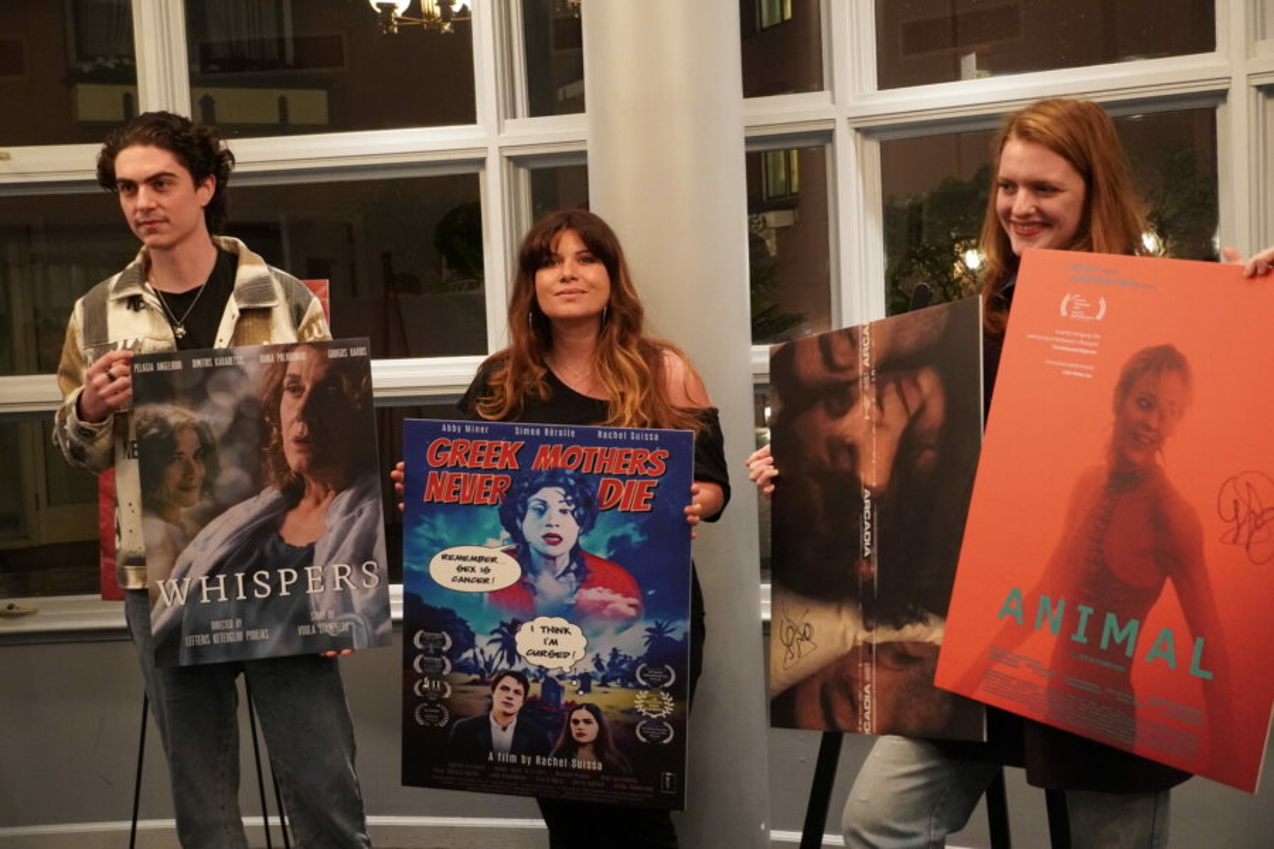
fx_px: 1699
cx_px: 637
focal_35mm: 48
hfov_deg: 41.1
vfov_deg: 28.1
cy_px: 424
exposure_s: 1/50
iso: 4000
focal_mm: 32
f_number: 4.5
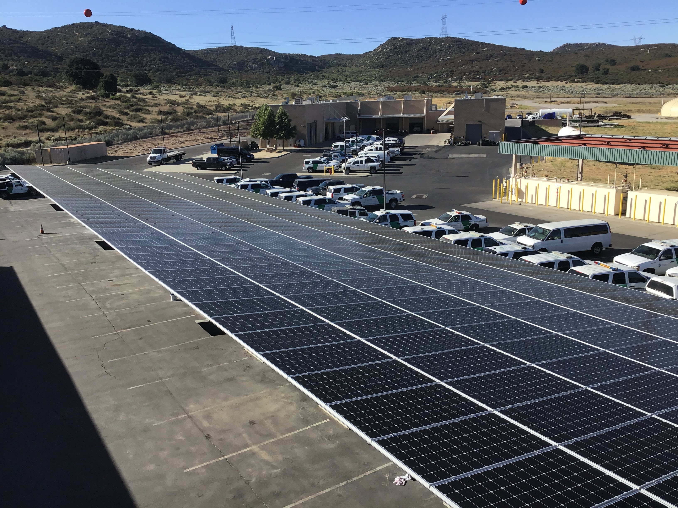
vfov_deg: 45.4
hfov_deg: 58.4
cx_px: 339
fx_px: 607
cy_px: 254
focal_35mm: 31
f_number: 2.4
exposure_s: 1/1018
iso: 25
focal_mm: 3.3
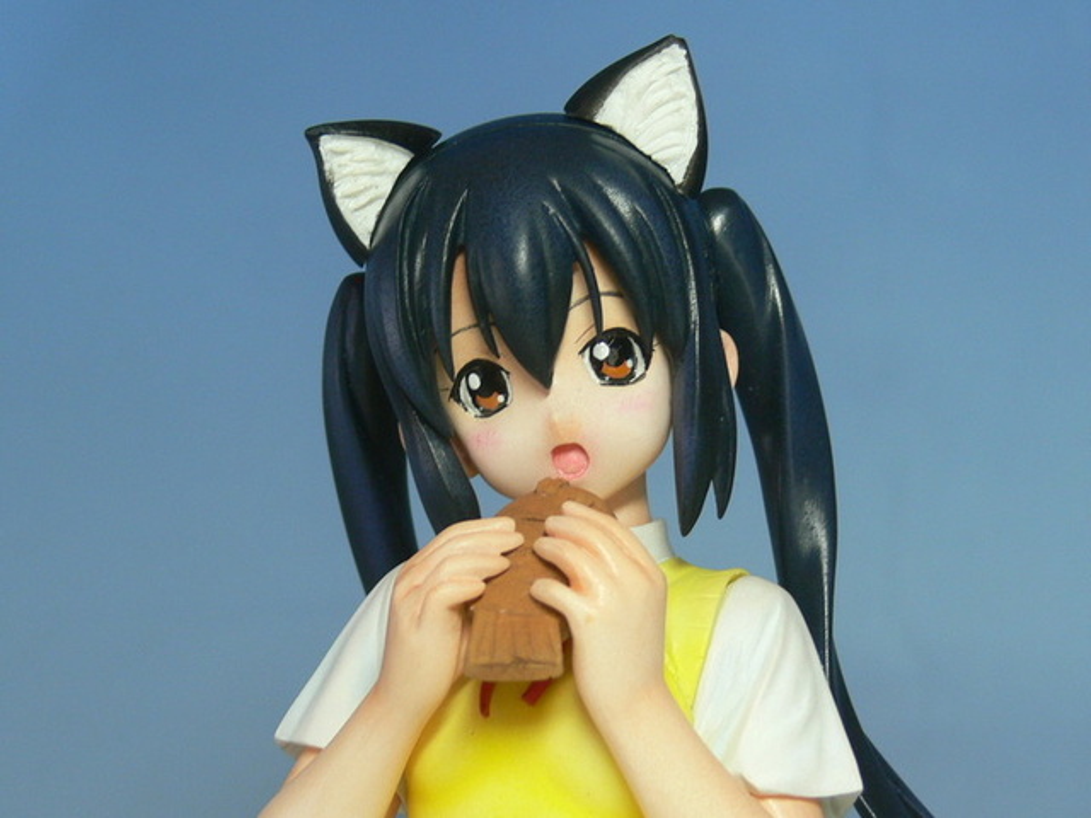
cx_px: 546
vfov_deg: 9.5
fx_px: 4917
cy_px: 409
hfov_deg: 12.7
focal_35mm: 156
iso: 80
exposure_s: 1/30
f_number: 3.2
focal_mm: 20.8
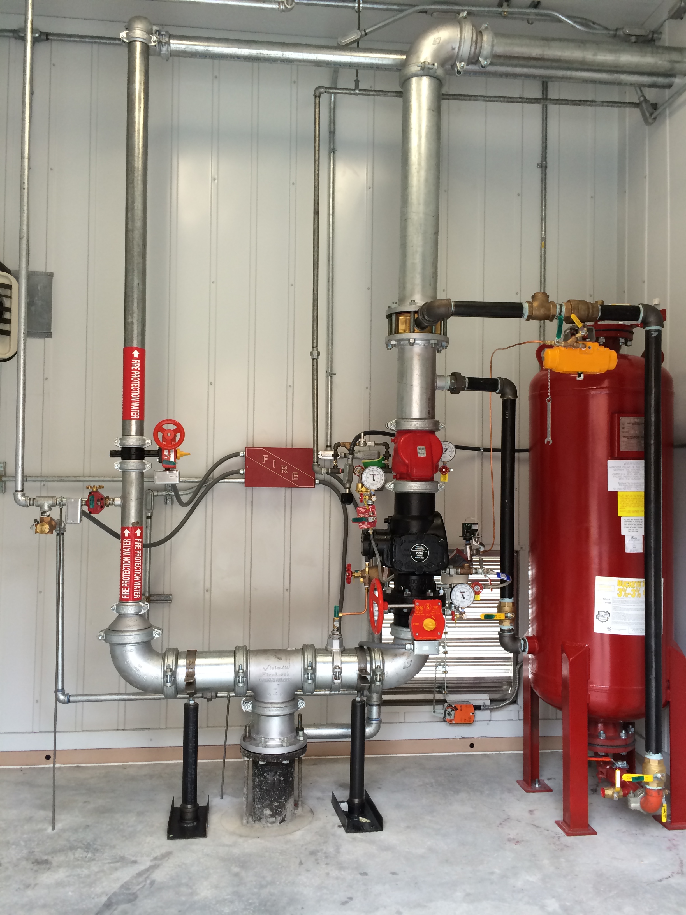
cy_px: 458
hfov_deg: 46.8
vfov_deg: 60.0
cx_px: 343
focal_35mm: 30
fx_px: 793
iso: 40
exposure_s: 1/40
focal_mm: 4.12
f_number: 2.2
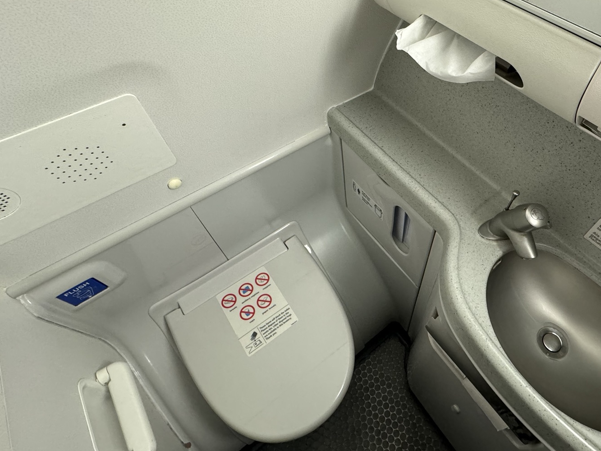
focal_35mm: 21
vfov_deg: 62.9
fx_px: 365
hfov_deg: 77.5
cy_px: 182
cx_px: 378
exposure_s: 1/57
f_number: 2.2
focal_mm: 2.22
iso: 400
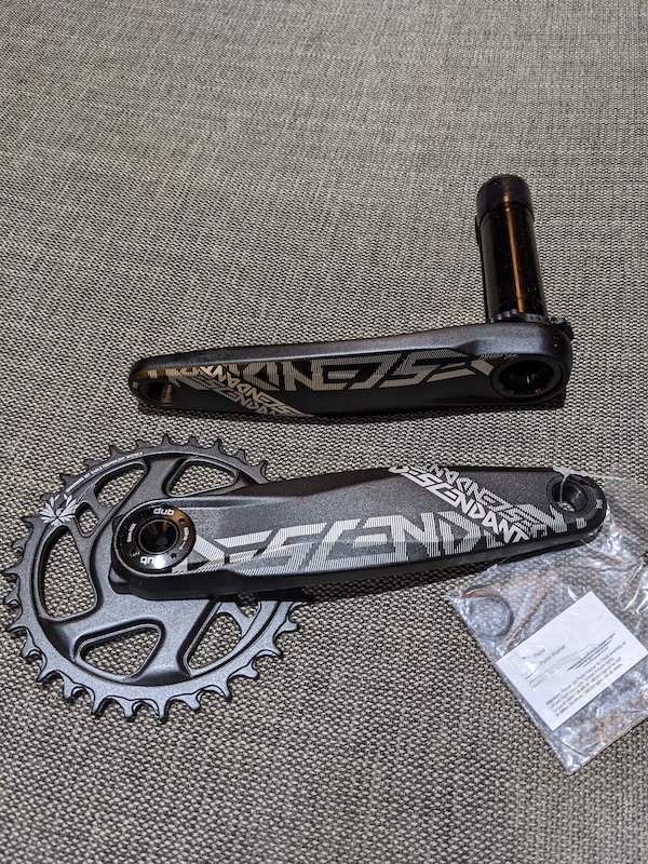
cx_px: 324
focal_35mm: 27
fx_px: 674
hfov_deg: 51.4
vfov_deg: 65.3
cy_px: 432
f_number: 1.73
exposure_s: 1/24
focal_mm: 4.38
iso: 82
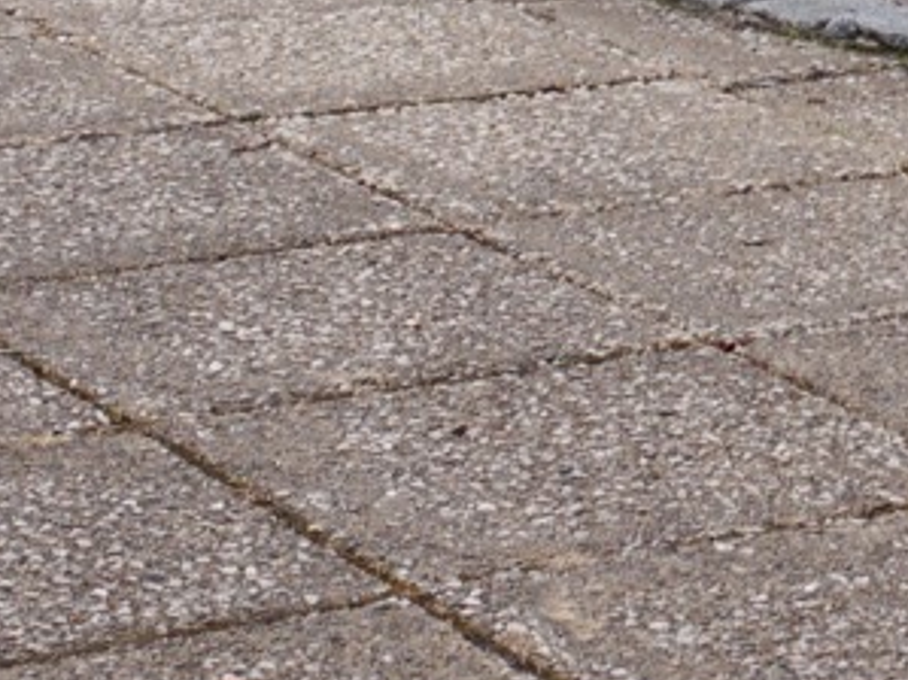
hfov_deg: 10.5
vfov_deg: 8.0
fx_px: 4720
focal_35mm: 180
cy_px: -492
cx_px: 1479
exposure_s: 1/200
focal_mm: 21
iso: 200
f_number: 7.1
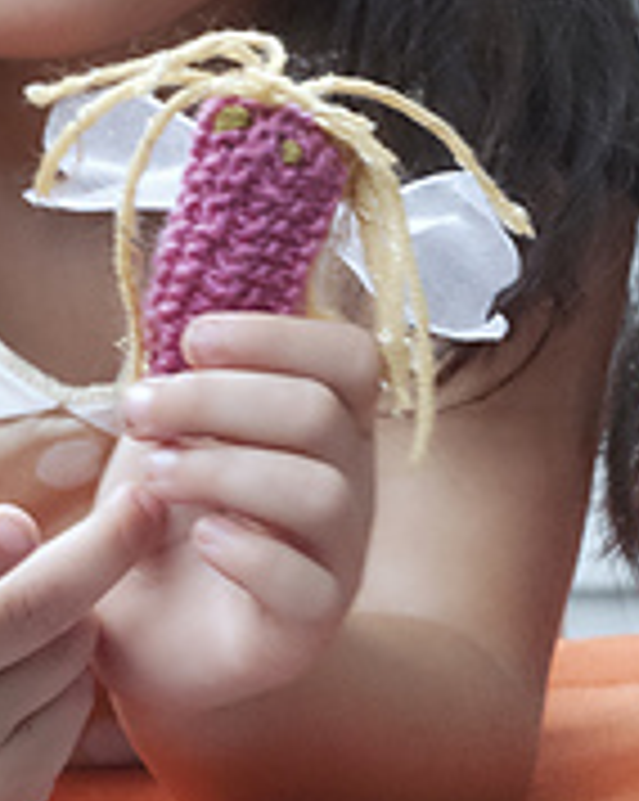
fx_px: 5991
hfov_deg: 6.1
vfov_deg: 7.6
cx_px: -70
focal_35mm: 253
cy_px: 495
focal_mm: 50
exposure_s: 1/125
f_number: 11
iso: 1250
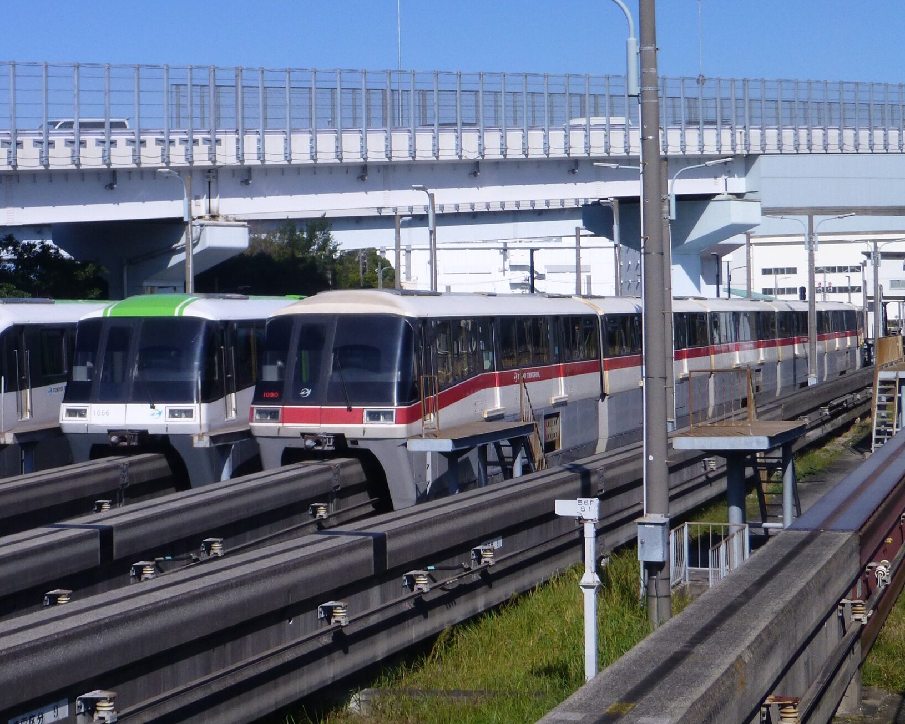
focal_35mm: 72
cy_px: 283
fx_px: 1929
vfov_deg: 21.2
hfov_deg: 26.1
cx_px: 248
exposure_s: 1/2000
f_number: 4.5
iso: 100
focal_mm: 8.5
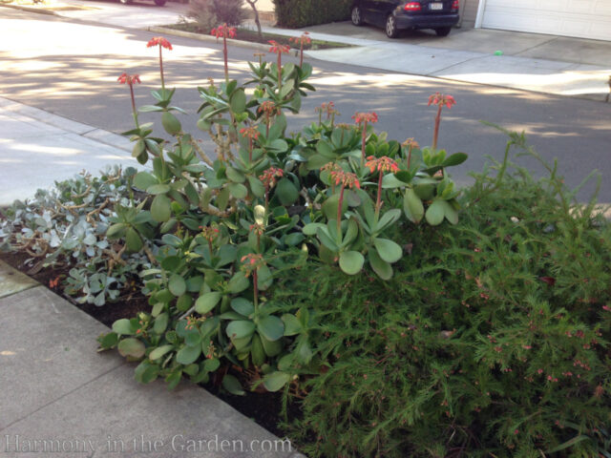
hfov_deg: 55.4
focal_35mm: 33
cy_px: 229
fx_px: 582
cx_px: 306
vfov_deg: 42.9
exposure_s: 1/120
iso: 64
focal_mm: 4.1
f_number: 2.4
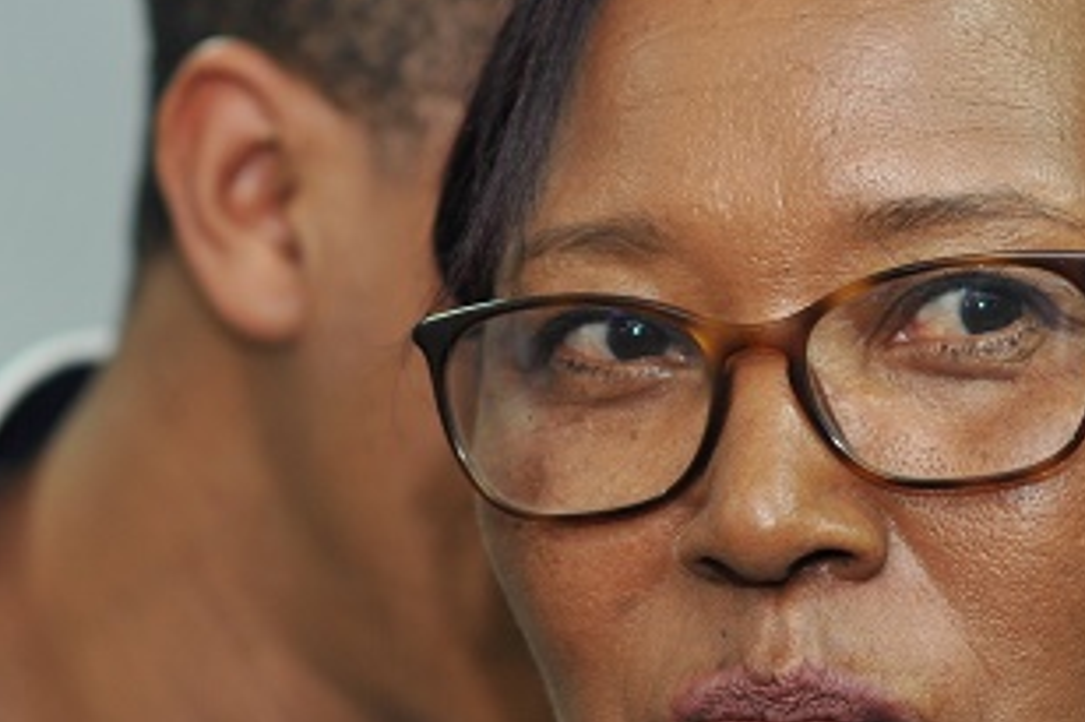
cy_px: 766
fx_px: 7801
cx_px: 694
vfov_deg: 5.3
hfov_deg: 8.0
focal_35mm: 259
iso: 500
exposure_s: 1/200
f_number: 3.2
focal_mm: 85
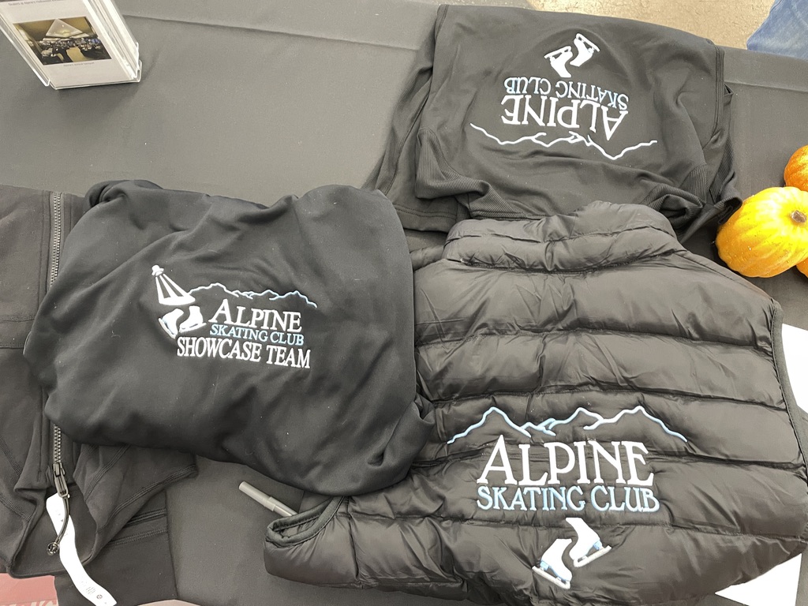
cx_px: 404
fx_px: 607
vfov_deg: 53.1
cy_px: 303
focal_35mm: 26
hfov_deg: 67.3
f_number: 1.6
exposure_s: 1/30
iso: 500
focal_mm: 4.2
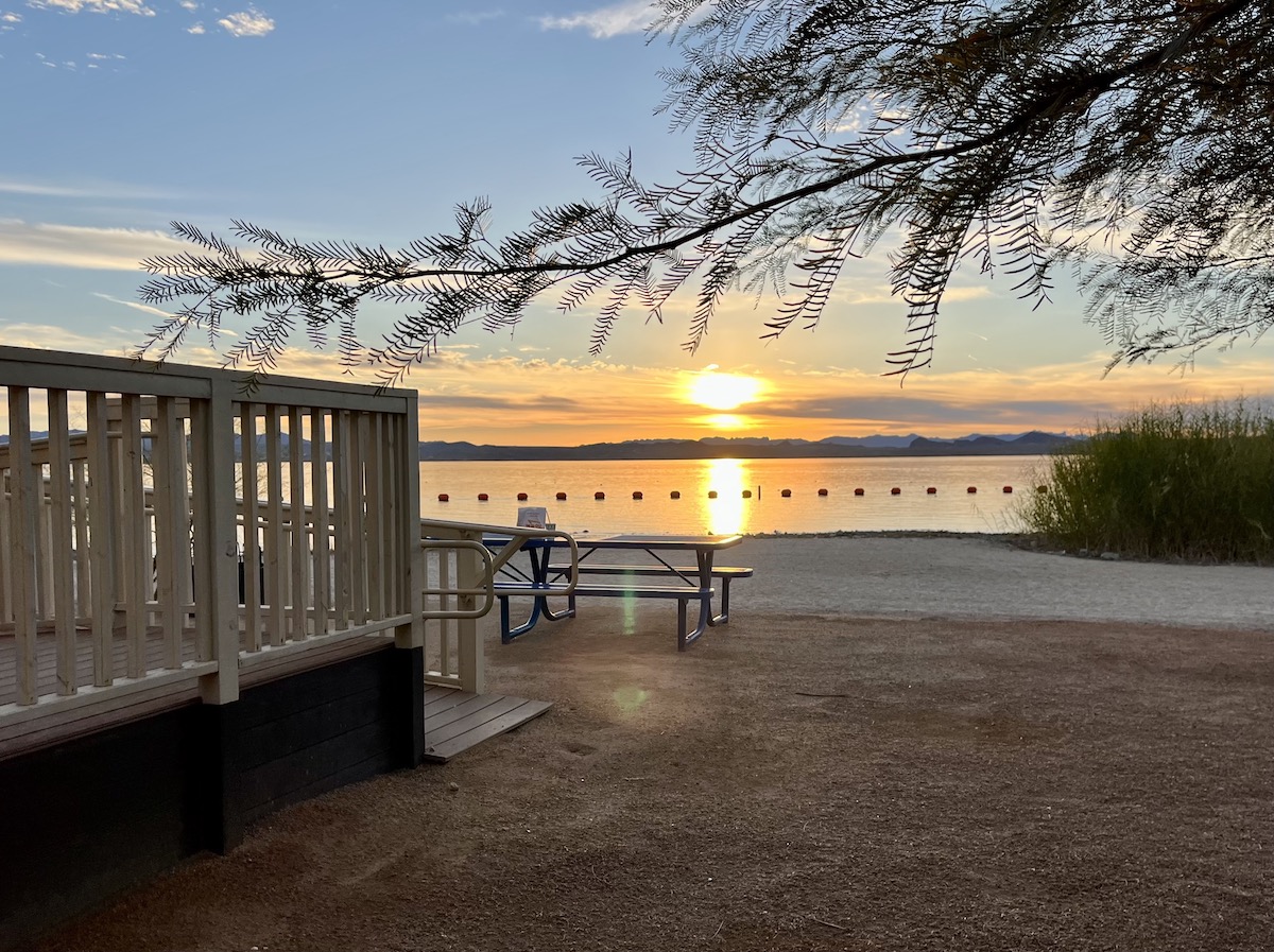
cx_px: 637
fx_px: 956
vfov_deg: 53.0
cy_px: 476
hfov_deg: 67.4
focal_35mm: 26
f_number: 1.6
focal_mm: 5.1
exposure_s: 1/1923
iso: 50
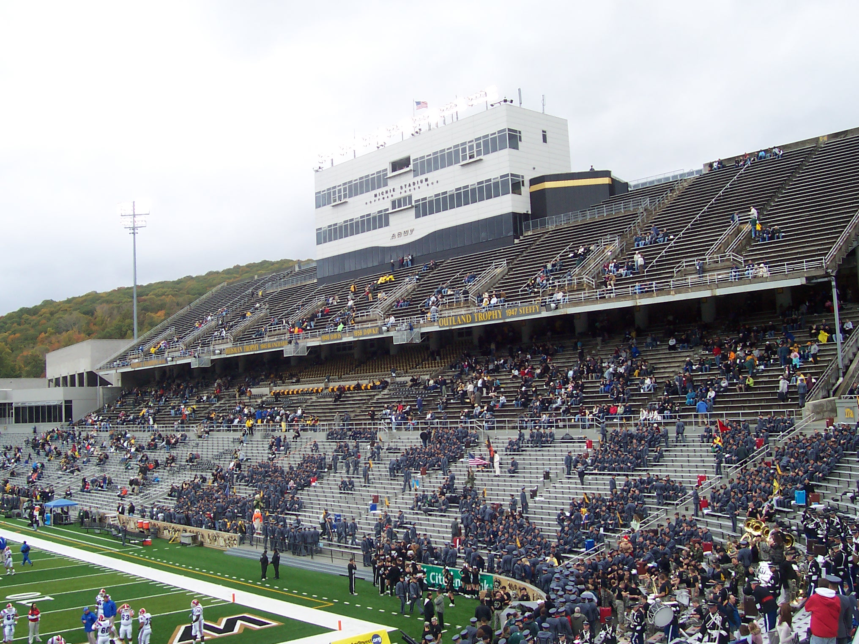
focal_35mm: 37
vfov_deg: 38.7
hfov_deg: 50.1
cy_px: 322
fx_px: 918
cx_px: 430
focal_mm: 5.6
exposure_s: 1/350
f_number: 2.8
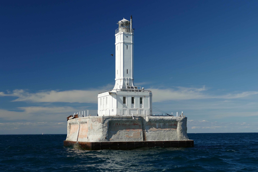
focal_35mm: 51
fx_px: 365
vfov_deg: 26.5
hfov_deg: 38.9
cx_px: 129
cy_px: 86
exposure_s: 1/800
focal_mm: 18.77
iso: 125
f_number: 3.4
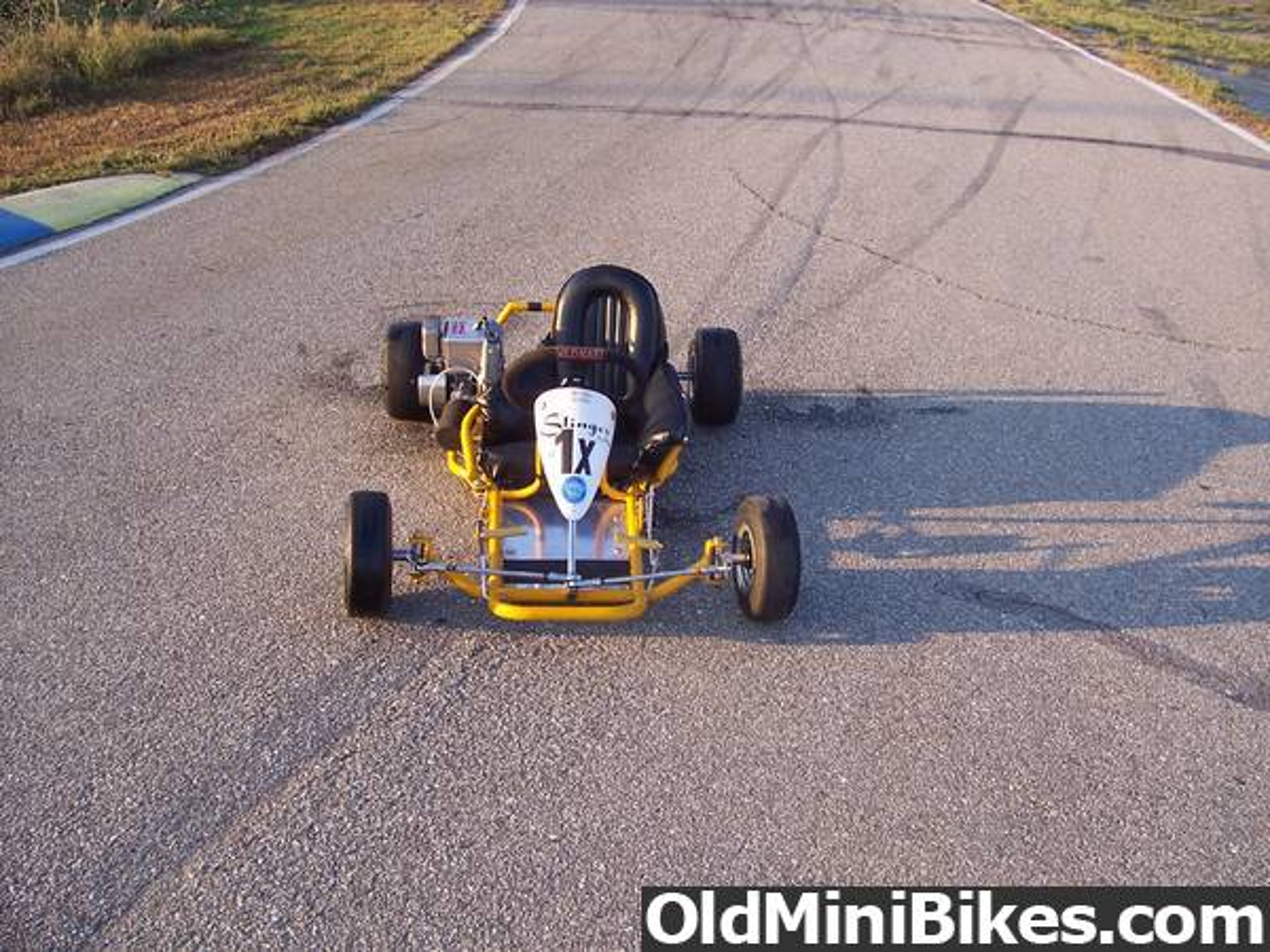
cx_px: 635
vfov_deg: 41.8
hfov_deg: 54.0
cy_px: 476
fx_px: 1247
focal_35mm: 34
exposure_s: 1/250
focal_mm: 5.6
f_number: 2.7
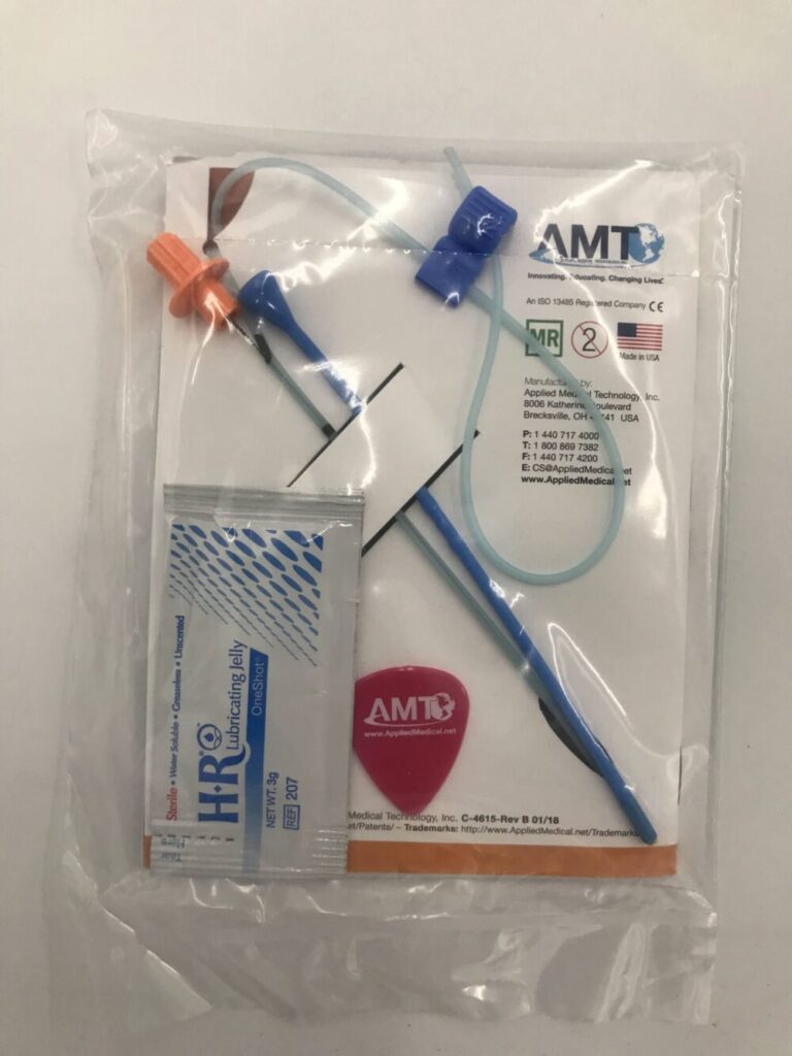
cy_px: 528
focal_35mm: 28
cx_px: 396
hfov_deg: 49.7
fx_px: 854
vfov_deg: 63.4
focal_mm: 3.99
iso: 25
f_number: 1.8
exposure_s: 1/40
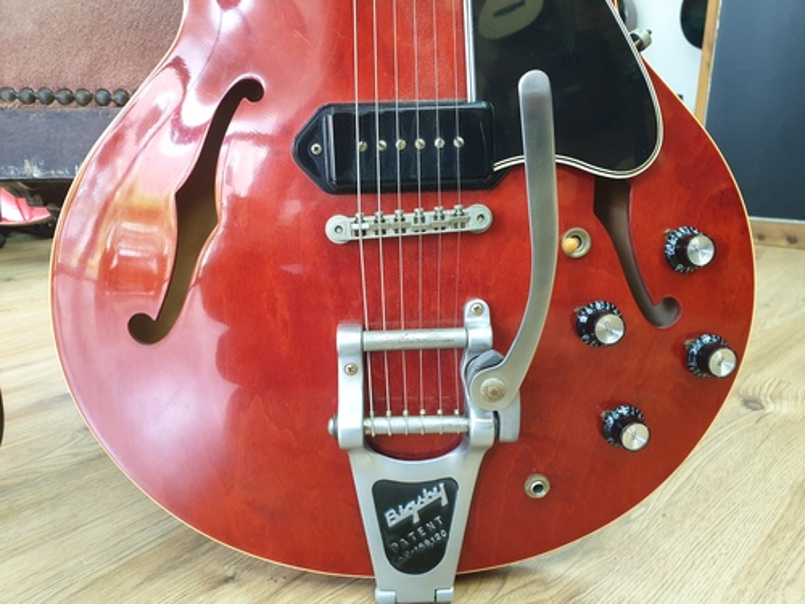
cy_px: 302
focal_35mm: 26
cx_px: 402
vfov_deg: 53.1
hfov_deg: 67.3
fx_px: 605
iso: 320
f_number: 2.4
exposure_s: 1/33
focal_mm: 4.3
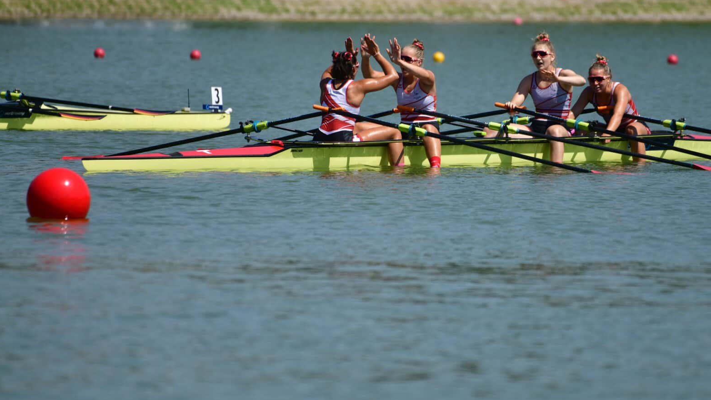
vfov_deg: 1.8
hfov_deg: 3.3
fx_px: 12500
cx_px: 419
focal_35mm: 663
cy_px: 181
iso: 100
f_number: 5.6
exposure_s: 1/1250
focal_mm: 500
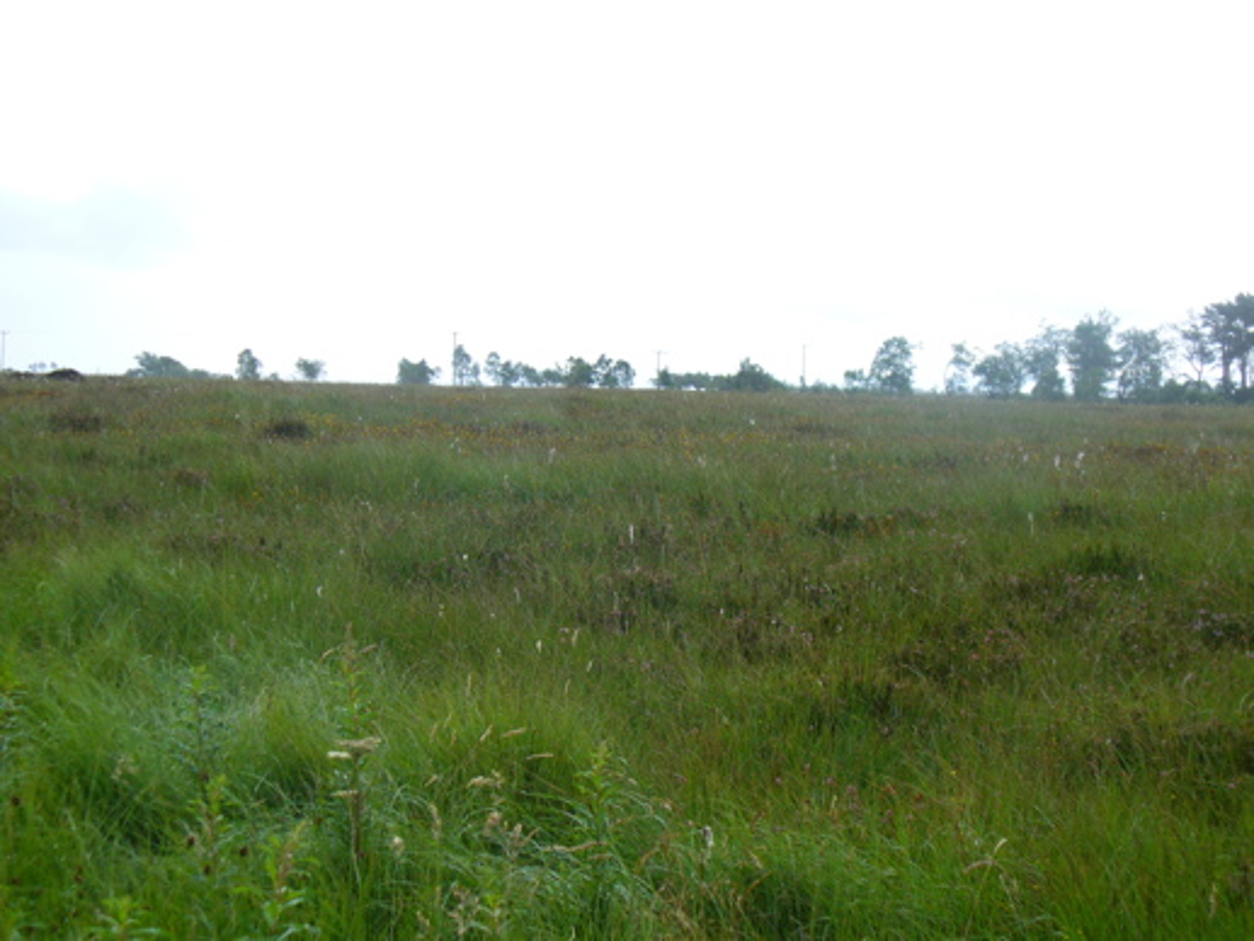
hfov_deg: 28.2
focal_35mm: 69
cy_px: 470
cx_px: 627
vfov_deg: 21.3
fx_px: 2500
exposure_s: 1/400
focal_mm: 11.4
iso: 80
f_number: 3.2
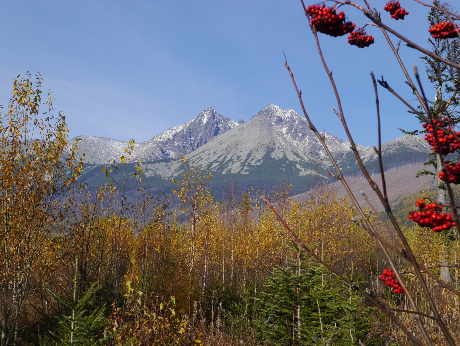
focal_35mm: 50
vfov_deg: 29.1
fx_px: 665
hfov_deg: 38.2
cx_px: 230
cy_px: 173
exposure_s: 1/250
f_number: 9
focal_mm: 25
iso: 160
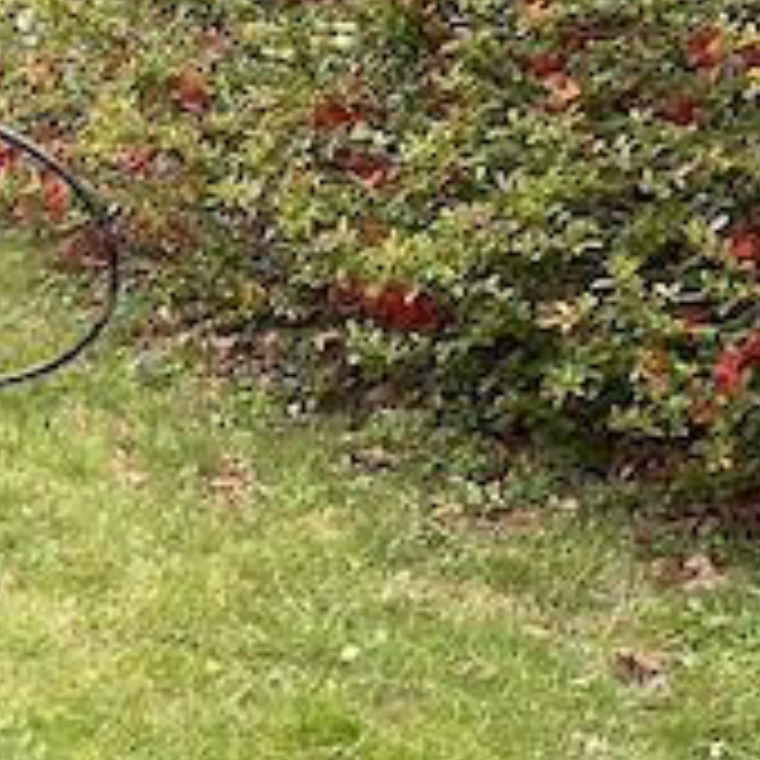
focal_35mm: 109
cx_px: -1003
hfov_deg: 12.7
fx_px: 2707
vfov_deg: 15.1
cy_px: 1030
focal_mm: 4.25
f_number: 1.8
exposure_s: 1/186
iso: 32
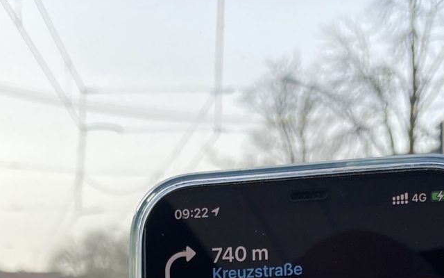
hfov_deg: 21.9
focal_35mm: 95
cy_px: 525
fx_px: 1150
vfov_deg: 12.4
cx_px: 243
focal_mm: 3.99
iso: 20
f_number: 1.8
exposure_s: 1/274
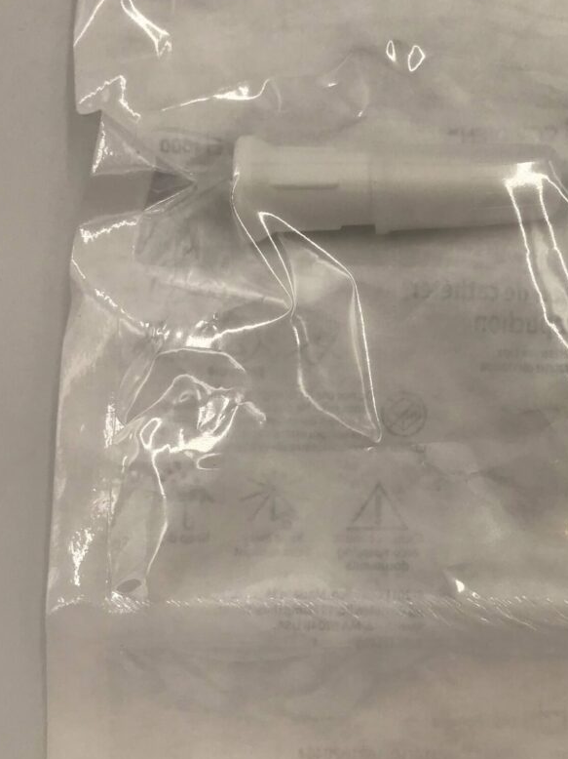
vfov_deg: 39.6
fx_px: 1051
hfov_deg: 29.6
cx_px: 443
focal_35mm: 48
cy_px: 354
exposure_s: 1/329
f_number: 1.8
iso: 20
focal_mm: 3.99
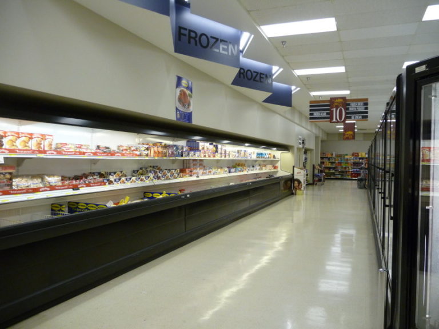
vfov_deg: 49.7
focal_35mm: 28
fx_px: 355
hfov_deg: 63.4
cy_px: 164
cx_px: 220
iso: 250
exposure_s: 1/30
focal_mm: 4.7
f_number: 3.3
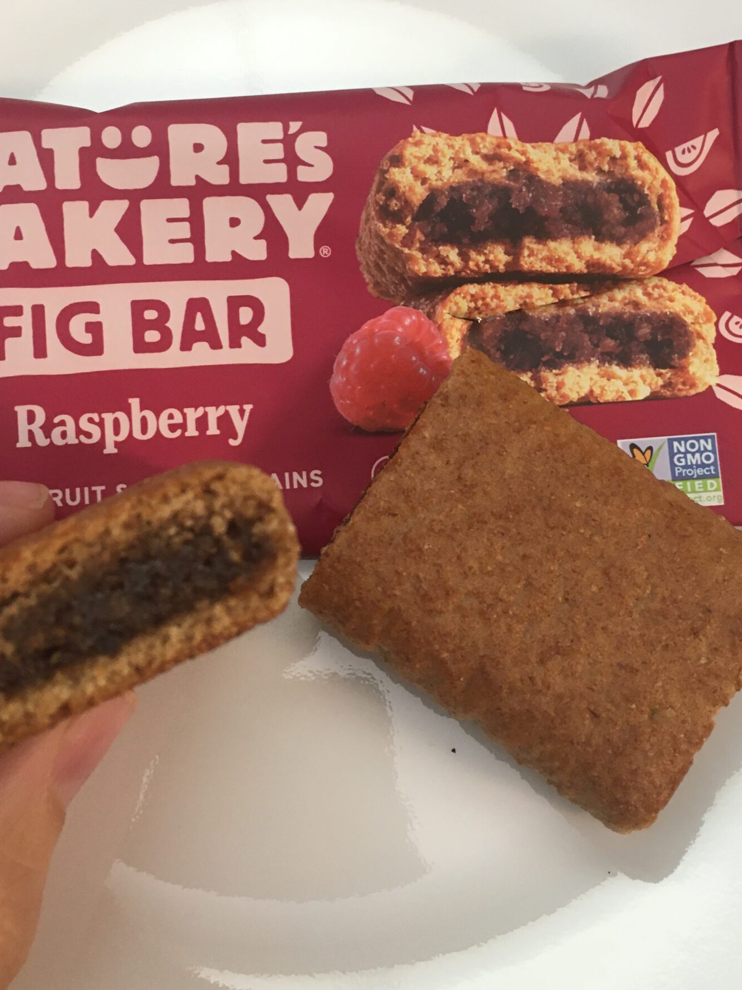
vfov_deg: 44.4
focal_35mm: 42
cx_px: 339
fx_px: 1200
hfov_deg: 34.3
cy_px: 359
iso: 100
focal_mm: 4.15
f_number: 2.2
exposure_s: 1/30
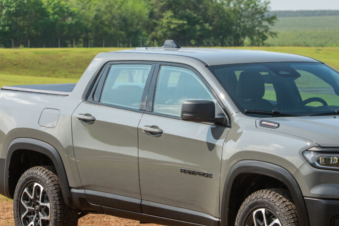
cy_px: 55
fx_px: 1875
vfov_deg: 6.9
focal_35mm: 199
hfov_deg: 10.3
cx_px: 143
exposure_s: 1/3200
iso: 800
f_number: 6.3
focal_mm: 85
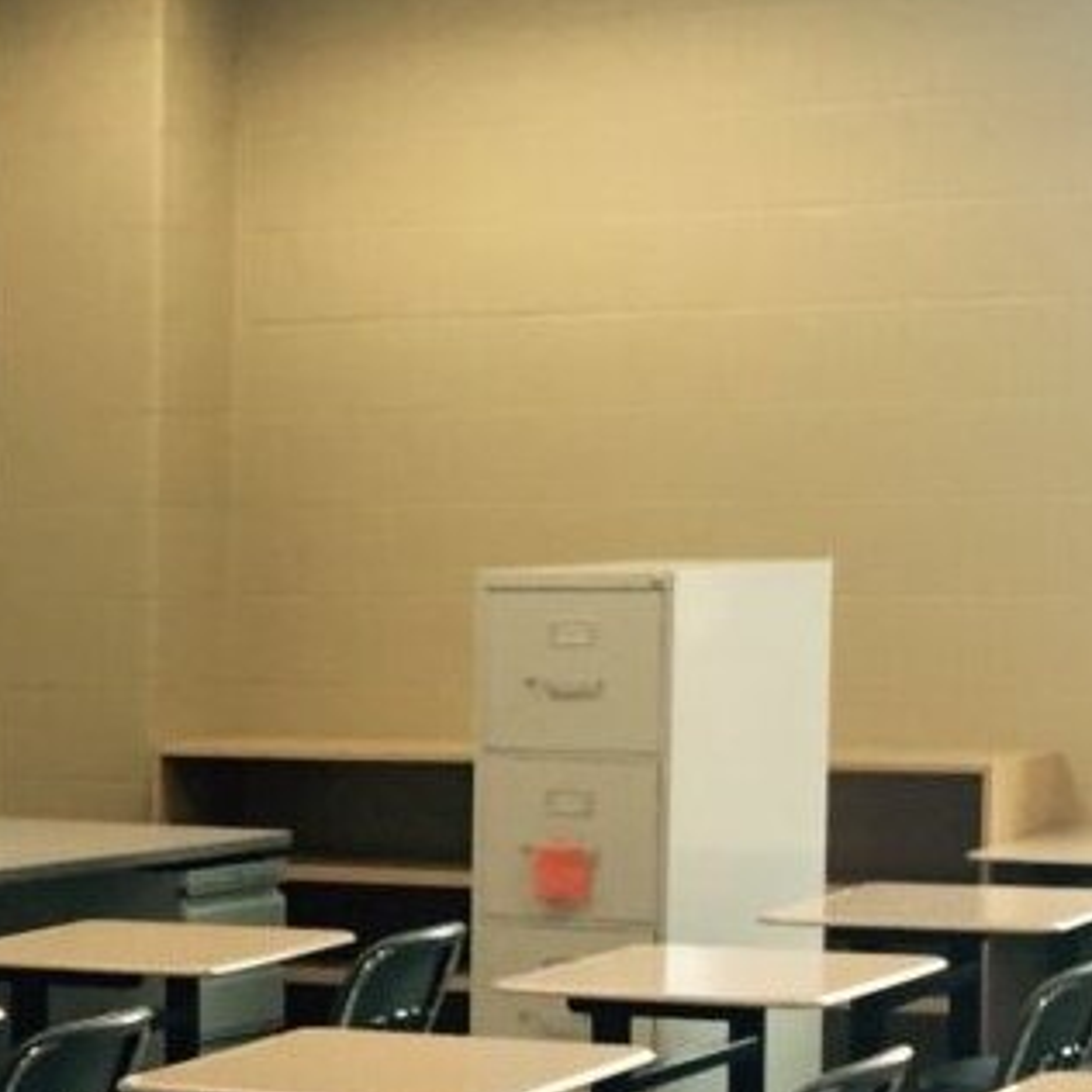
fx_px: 3997
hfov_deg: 15.0
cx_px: -249
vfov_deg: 15.2
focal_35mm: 112
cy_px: 1187
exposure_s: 1/30
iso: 64
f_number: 2.2
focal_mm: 4.15
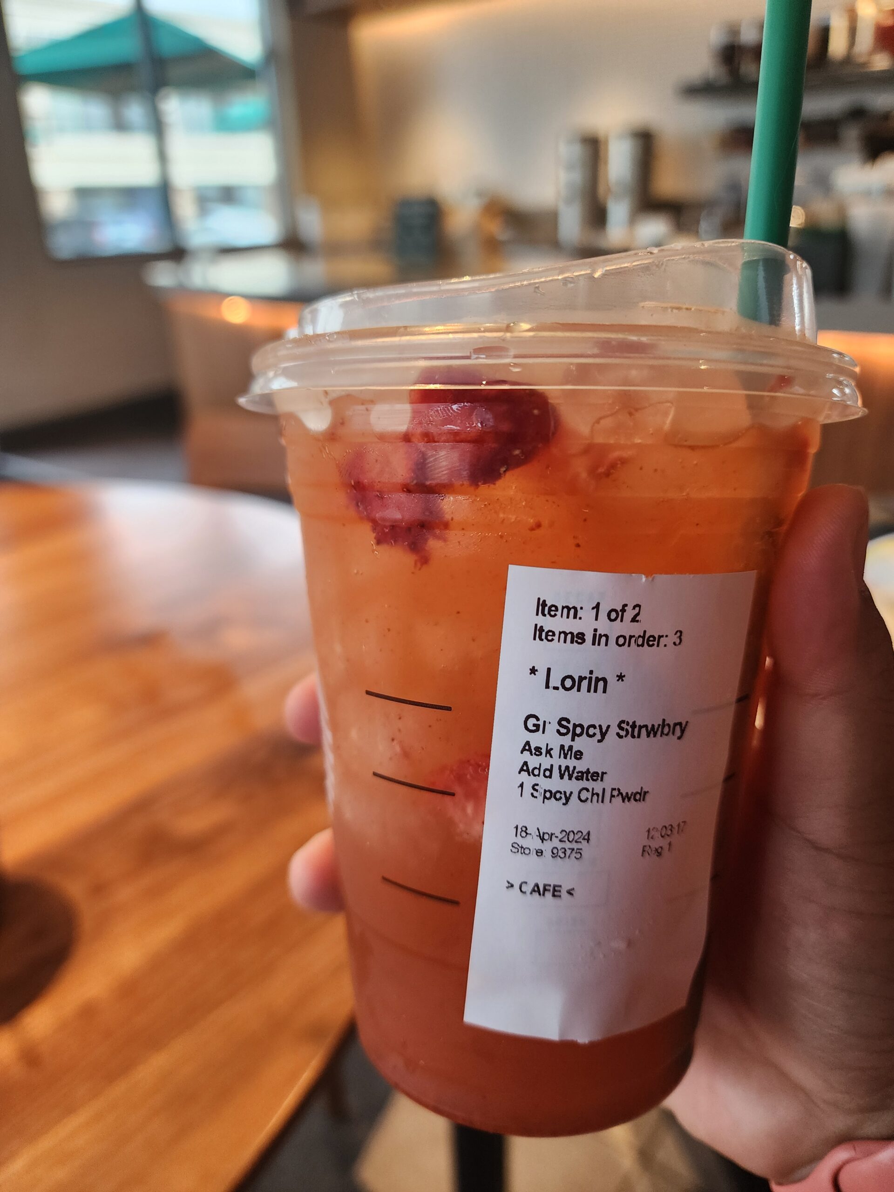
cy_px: 596
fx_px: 792
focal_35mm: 23
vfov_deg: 73.9
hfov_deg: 58.9
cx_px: 447
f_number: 1.8
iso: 160
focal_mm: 6.4
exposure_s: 1/120
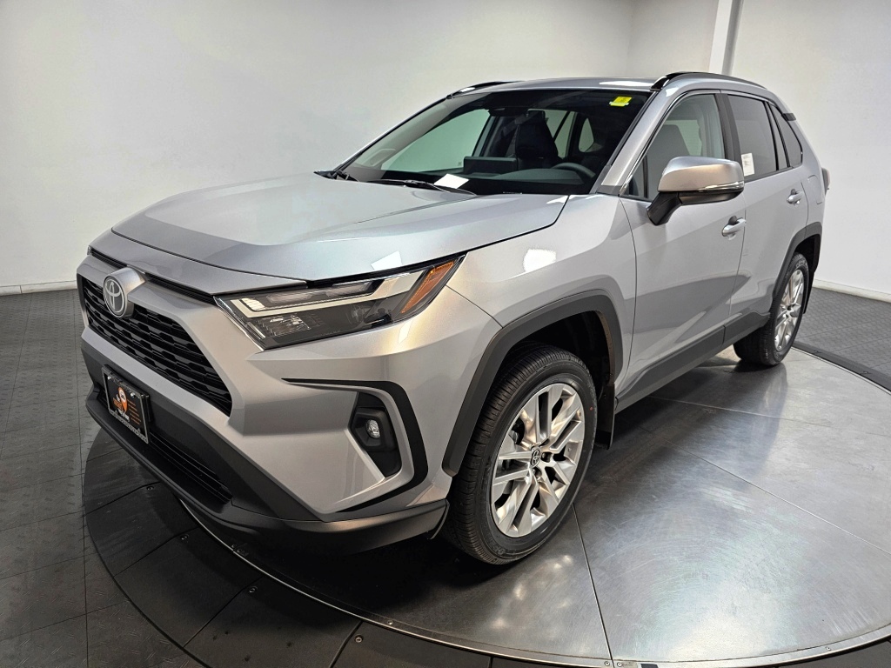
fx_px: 592
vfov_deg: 58.9
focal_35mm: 23
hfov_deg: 73.9
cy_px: 334
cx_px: 446
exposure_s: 1/120
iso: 640
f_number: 1.7
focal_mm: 6.3
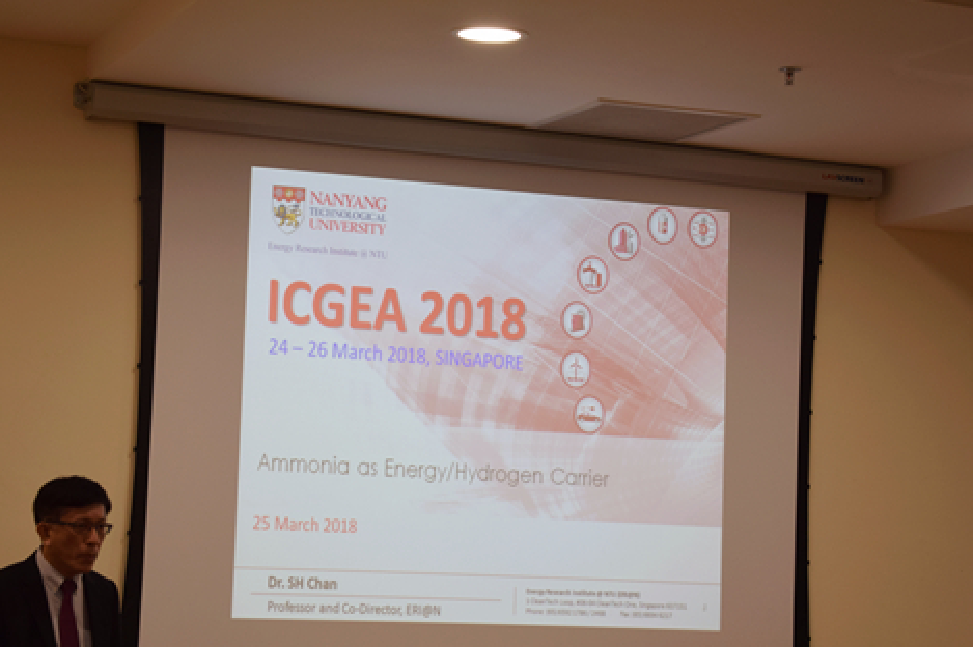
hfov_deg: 23.6
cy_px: 335
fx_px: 2323
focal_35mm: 86
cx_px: 425
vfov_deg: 15.9
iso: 400
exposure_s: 1/125
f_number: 5.3
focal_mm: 48
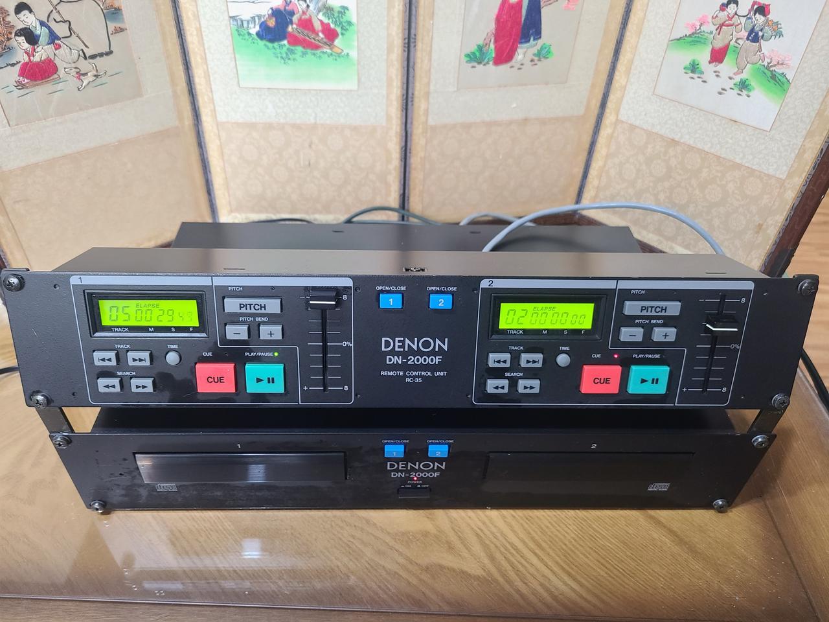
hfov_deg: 67.3
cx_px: 414
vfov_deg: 53.1
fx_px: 623
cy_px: 311
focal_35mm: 26
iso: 500
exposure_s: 1/40
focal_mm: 5.4
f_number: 1.8
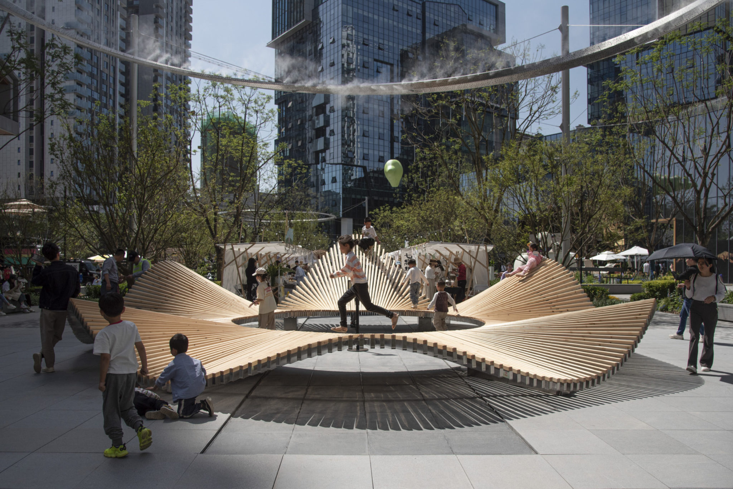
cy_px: 244
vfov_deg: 53.2
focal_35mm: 24
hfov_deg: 73.7
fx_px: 489
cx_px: 366
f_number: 5
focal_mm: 24
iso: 320
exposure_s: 1/4000
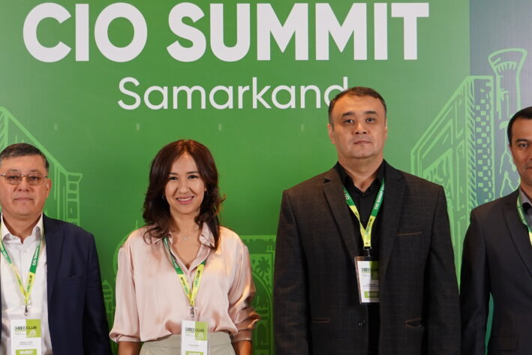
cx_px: 216
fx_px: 1345
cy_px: 171
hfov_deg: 22.3
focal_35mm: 91
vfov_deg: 15.0
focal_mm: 42
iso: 800
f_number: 4
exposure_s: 1/100
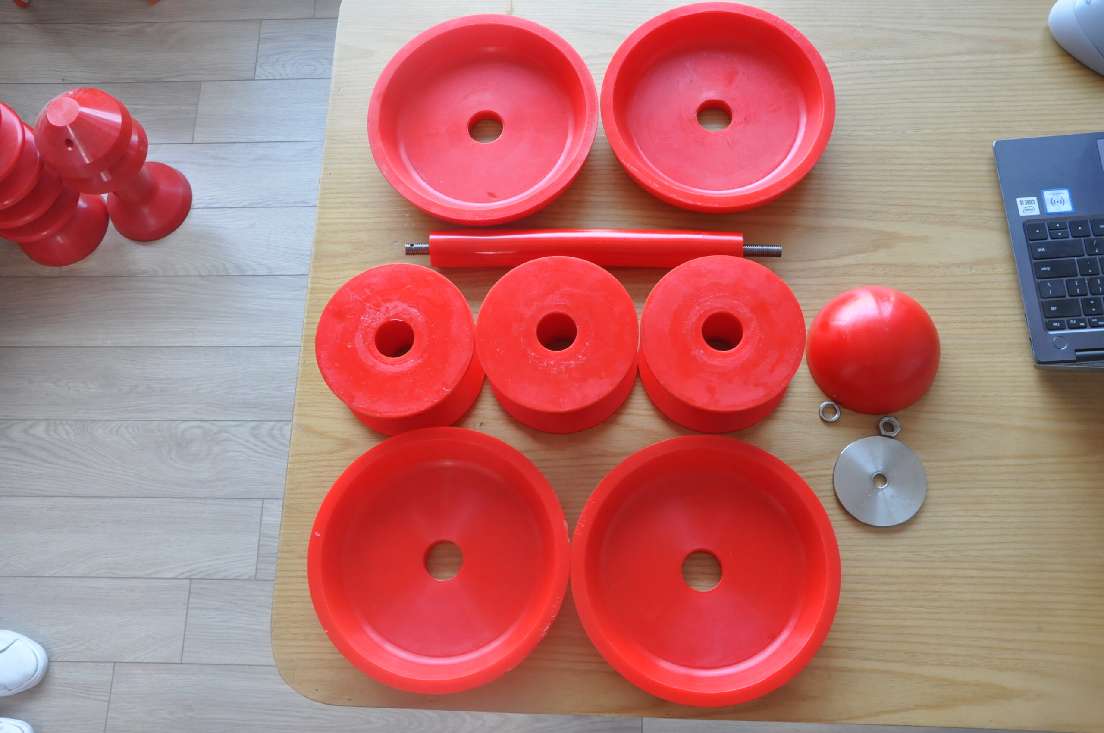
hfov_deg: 53.2
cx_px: 552
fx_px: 1103
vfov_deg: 36.8
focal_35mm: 36
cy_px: 366
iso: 1400
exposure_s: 1/30
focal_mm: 24
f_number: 9
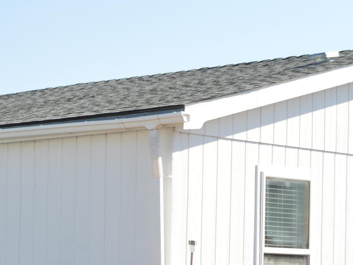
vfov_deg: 10.7
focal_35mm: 138
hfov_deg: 14.2
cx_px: 58
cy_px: 250
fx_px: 1407
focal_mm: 28
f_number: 6.3
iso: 100
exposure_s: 1/200
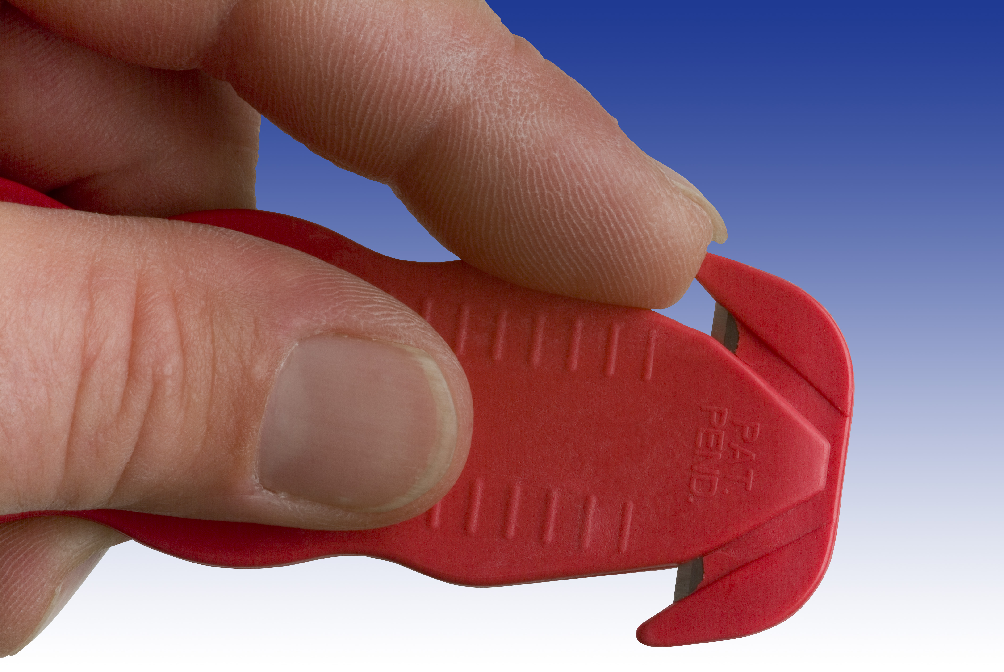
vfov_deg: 8.7
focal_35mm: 158
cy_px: 336
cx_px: 502
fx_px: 4397
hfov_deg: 13.0
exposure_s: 1/125
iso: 100
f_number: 22
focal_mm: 105
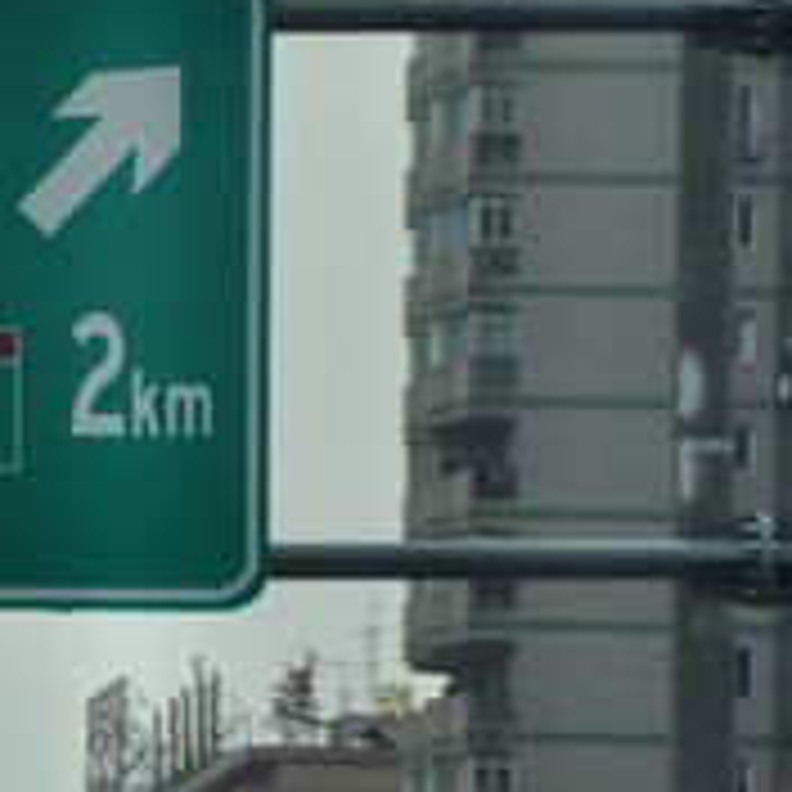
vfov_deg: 2.6
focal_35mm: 678
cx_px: -382
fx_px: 17550
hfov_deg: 2.6
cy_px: 367
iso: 220
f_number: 5.6
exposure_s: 1/500
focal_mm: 170
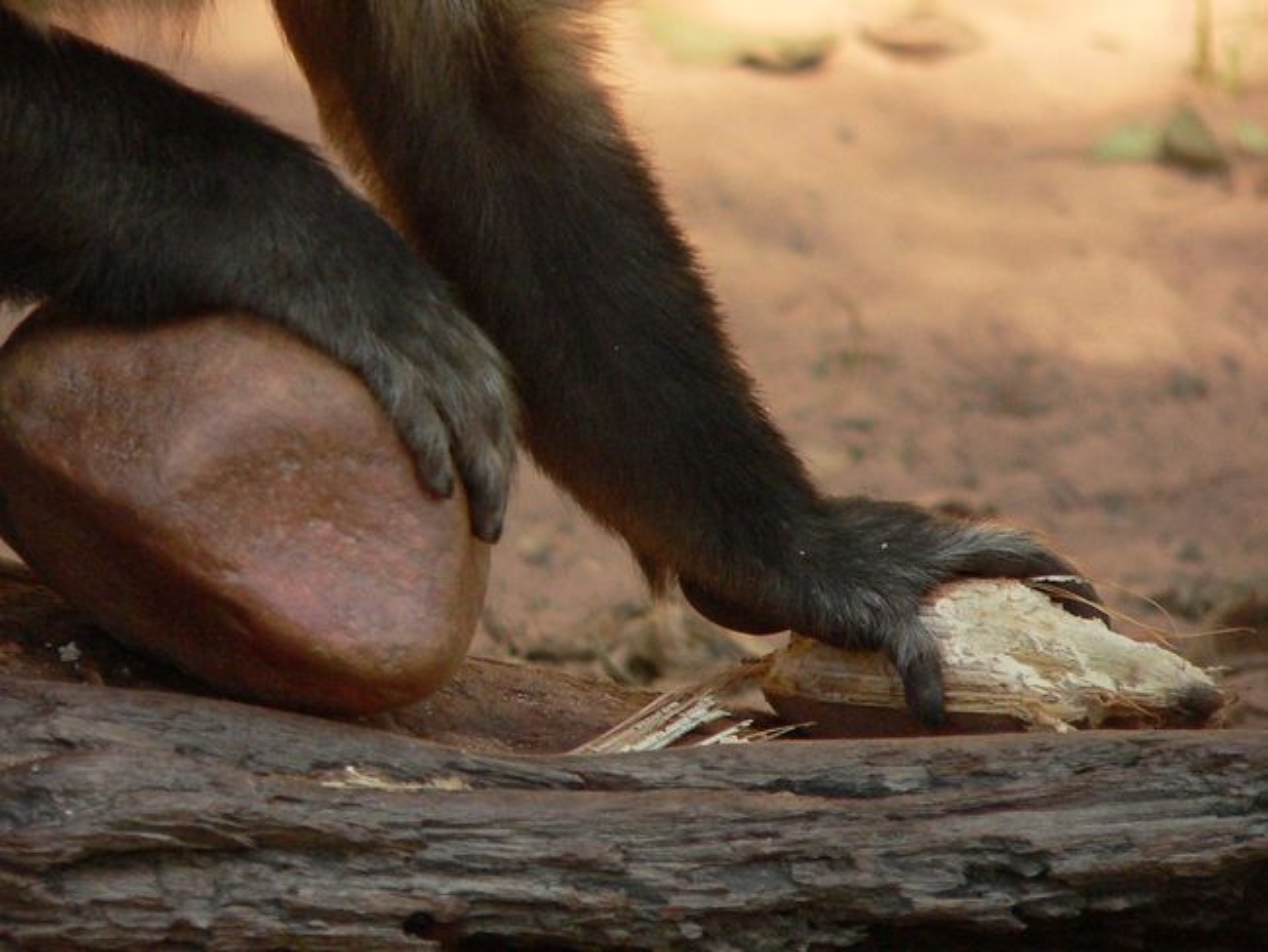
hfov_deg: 4.6
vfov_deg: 3.4
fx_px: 15830
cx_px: 634
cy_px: 476
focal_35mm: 432
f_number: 2.8
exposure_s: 1/640
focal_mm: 72
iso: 400
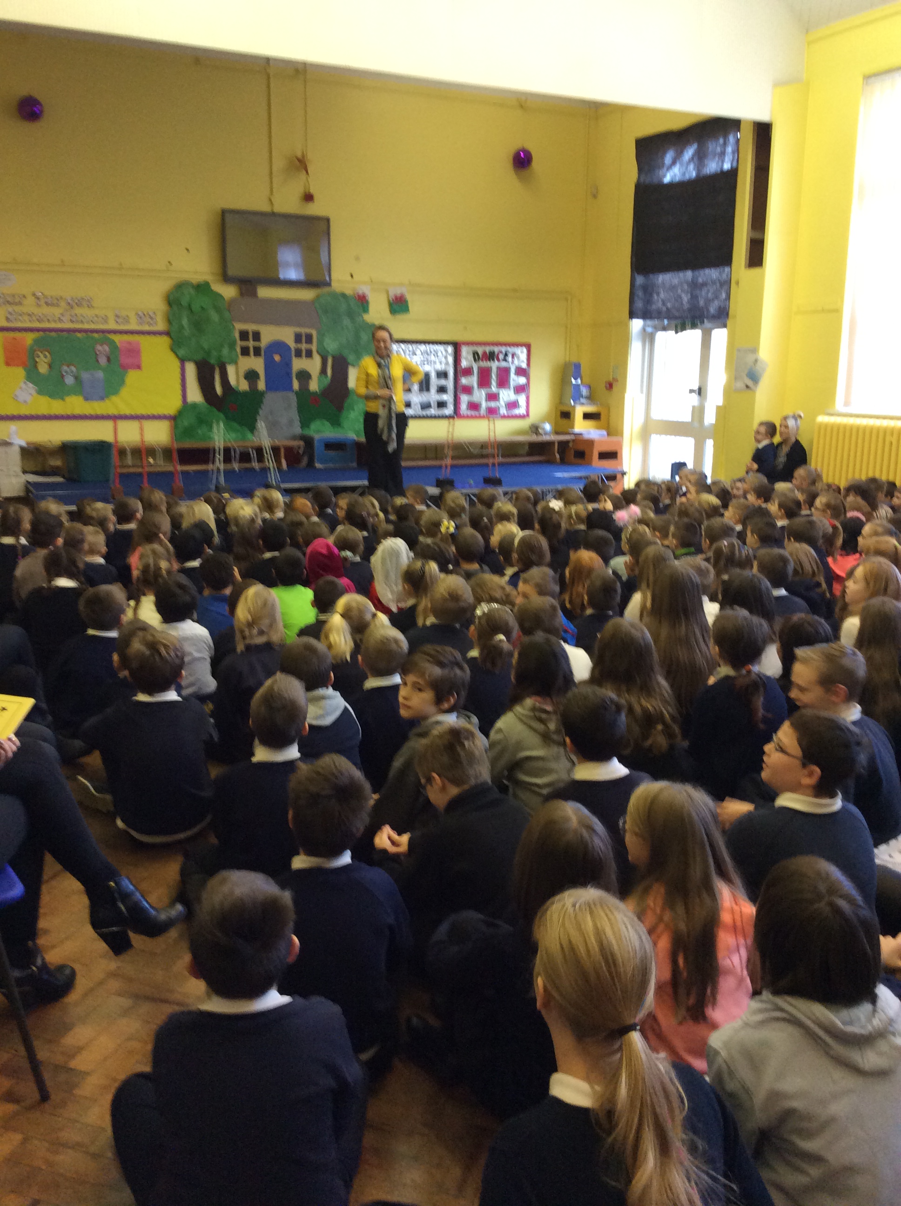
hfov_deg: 44.1
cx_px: 450
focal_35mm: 32
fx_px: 1113
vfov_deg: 56.9
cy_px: 603
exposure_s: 1/24
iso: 125
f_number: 2.4
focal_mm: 3.3
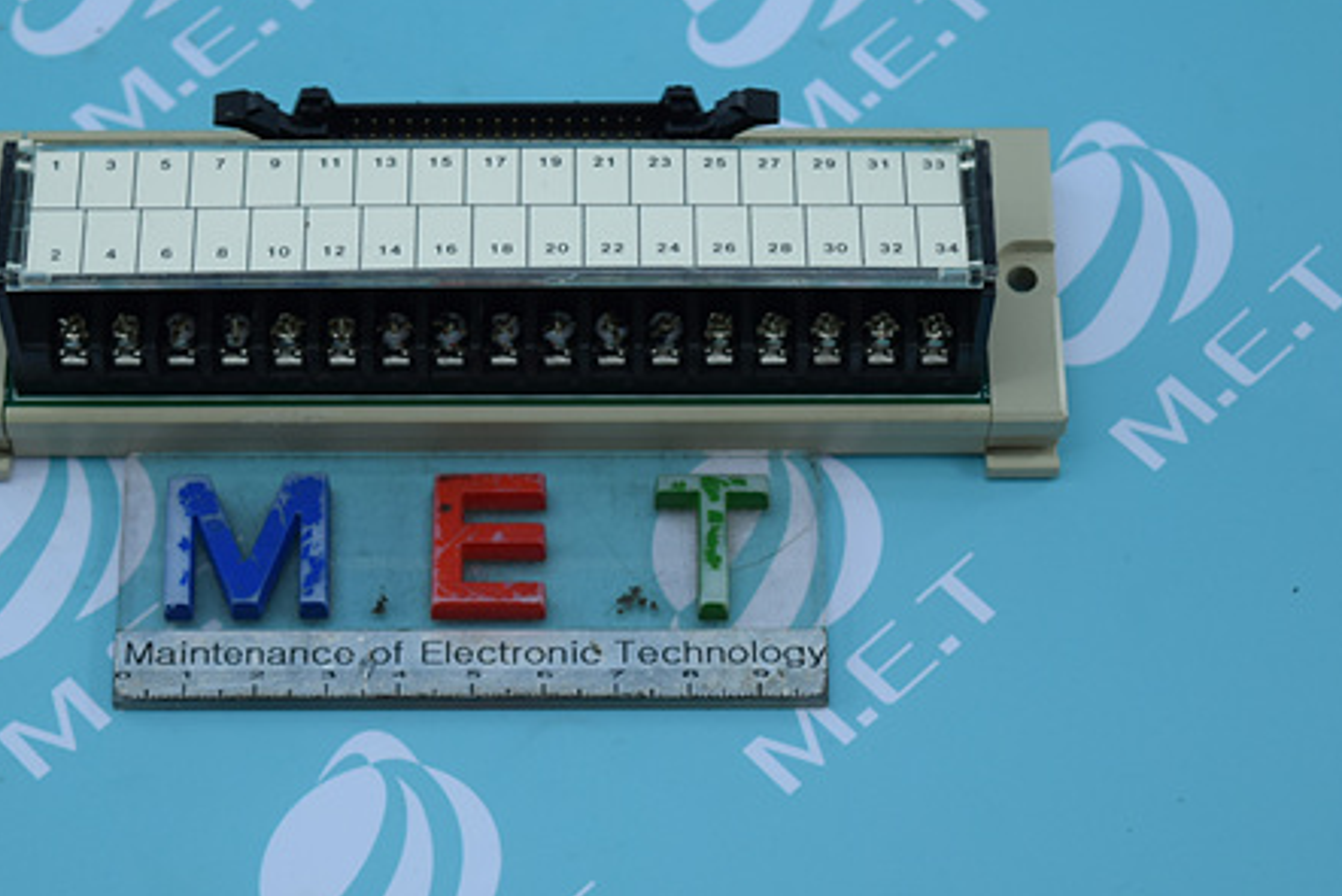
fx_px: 4214
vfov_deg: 12.1
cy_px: 389
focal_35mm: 113
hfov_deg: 18.1
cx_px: 562
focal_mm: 52
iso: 400
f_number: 6.3
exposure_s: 1/160
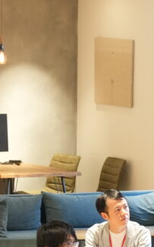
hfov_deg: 3.9
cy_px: 252
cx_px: 67
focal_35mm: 337
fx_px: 2264
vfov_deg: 6.2
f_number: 5
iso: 4000
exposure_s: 1/125
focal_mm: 70
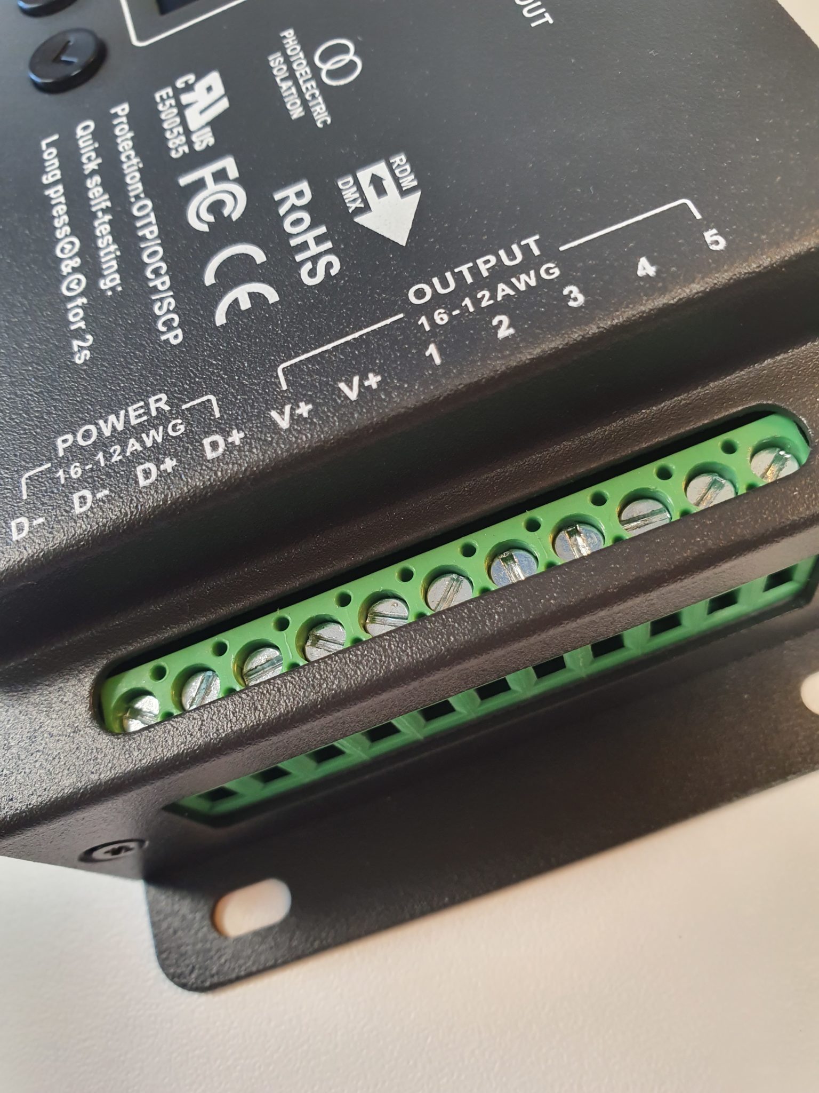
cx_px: 410
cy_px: 546
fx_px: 820
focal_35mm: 26
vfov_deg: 67.3
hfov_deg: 53.1
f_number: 2.4
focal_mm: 4.32
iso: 320
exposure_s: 1/100
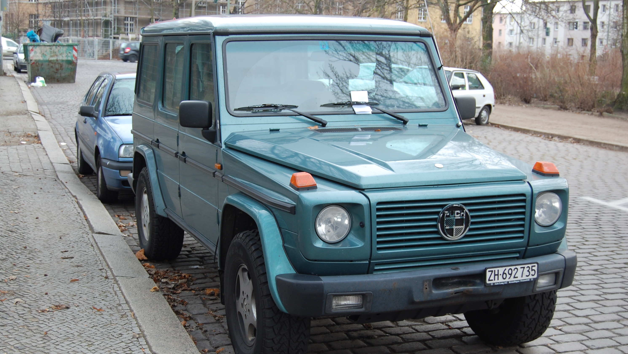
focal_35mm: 54
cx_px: 311
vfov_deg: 22.2
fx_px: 899
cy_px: 185
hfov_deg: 38.5
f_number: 5.6
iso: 200
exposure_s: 1/40
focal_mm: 34
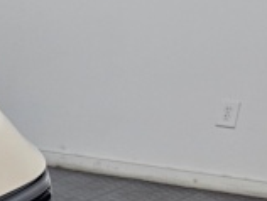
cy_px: 297
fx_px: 1151
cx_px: -536
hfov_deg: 9.9
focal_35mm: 149
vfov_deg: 9.7
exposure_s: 1/120
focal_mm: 6.3
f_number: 1.7
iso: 320
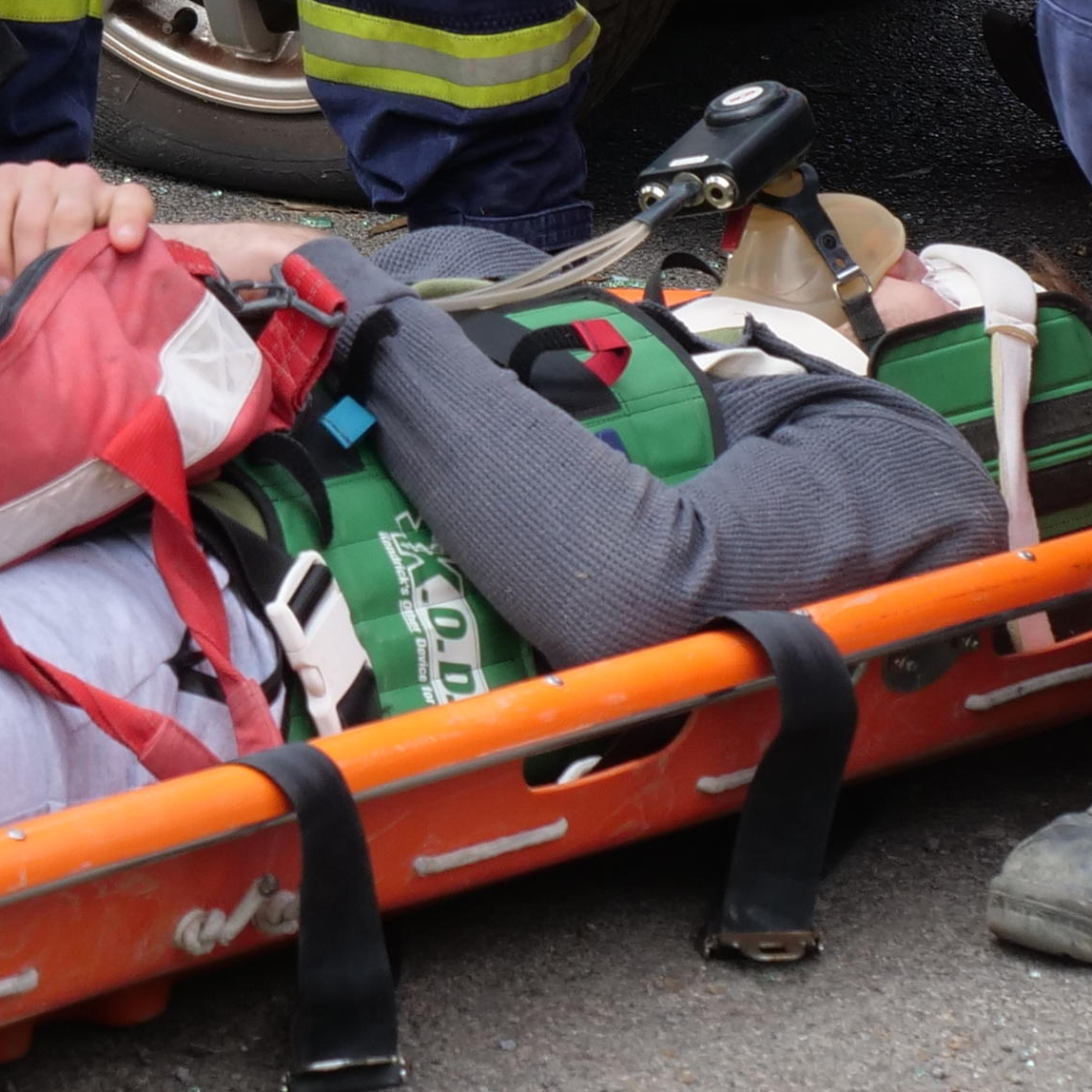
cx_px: -282
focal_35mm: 254
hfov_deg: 6.8
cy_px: 114
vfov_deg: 6.9
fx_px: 9065
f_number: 5
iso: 200
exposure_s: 1/400
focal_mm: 33
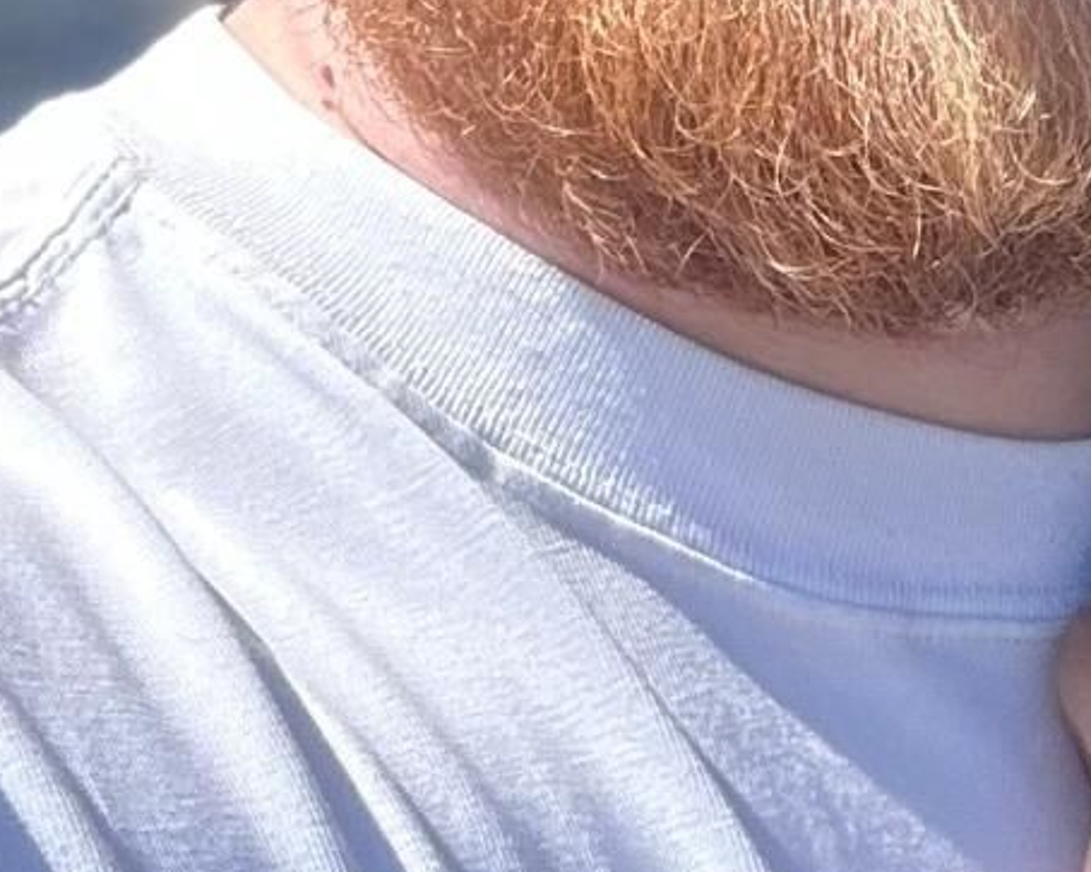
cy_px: -668
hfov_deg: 13.9
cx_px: 1502
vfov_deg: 11.0
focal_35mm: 132
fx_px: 4261
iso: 25
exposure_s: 1/491
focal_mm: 2.69
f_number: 1.9
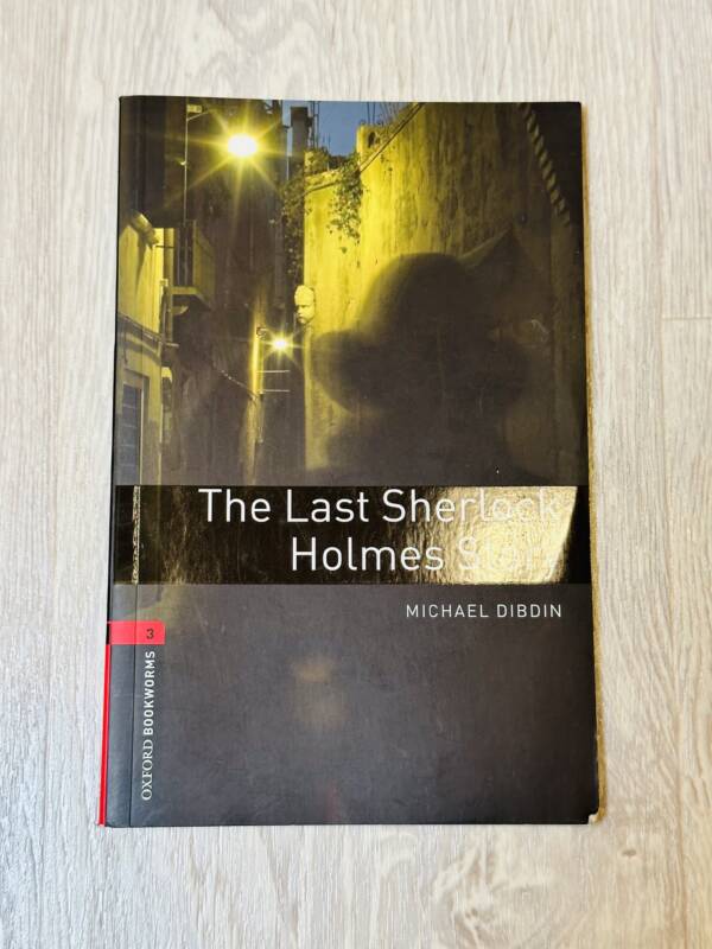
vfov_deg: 39.7
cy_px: 474
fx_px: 1316
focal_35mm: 48
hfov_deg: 30.3
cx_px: 356
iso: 125
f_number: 1.78
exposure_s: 1/60
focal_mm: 6.86
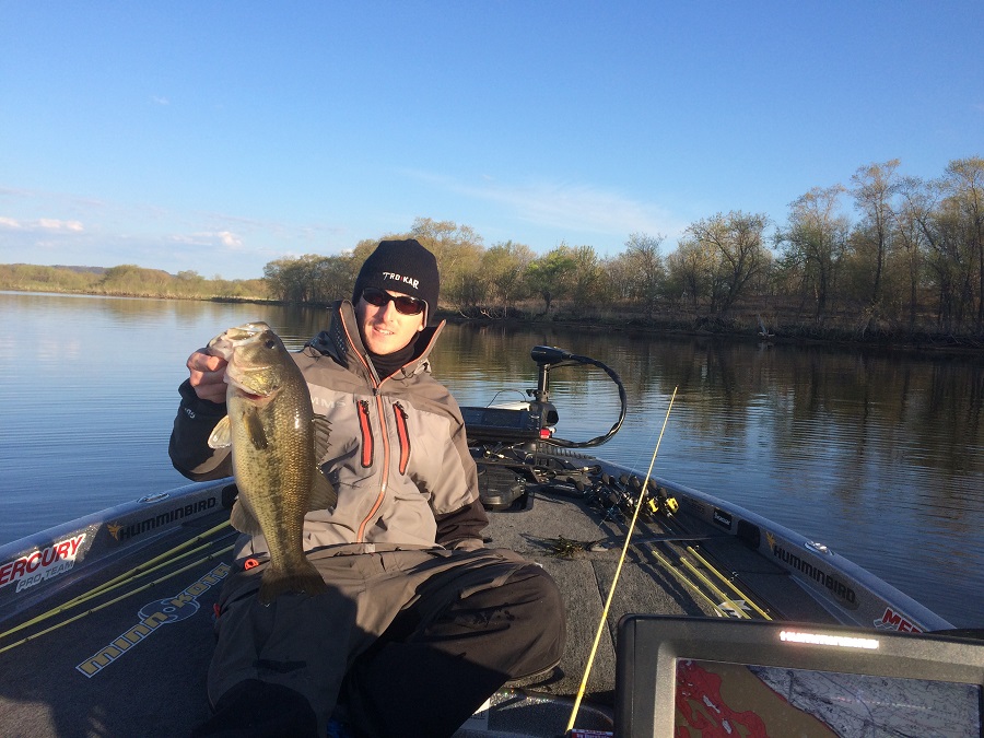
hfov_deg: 61.7
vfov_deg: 48.2
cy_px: 369
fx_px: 824
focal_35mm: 29
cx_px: 492
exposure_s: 1/1080
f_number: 2.2
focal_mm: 4.15
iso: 32
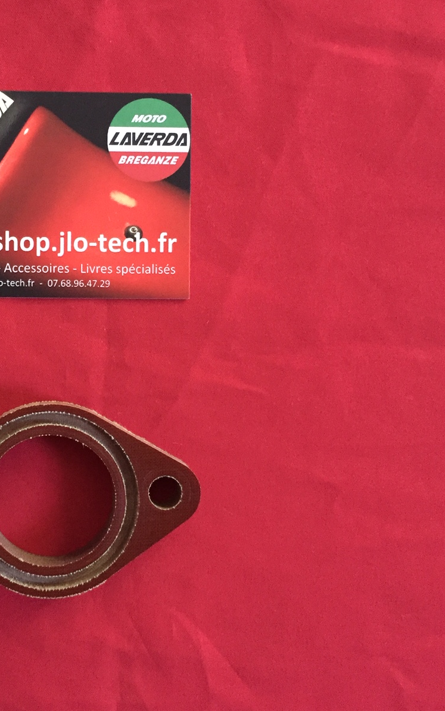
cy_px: 361
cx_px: 74
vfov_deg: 47.2
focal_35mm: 42
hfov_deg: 29.7
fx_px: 814
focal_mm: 4.15
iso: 500
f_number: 2.2
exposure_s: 1/17
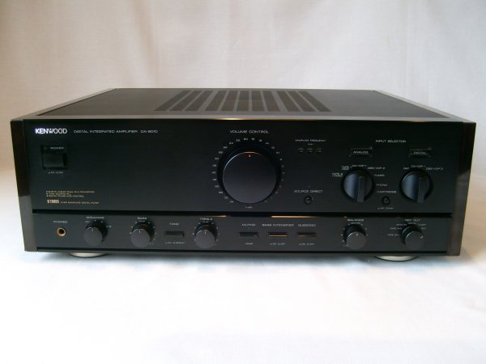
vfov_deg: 40.7
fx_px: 491
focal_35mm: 35
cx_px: 243
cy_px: 182
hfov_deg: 52.6
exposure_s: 1/90
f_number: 2.8
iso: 100
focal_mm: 5.8
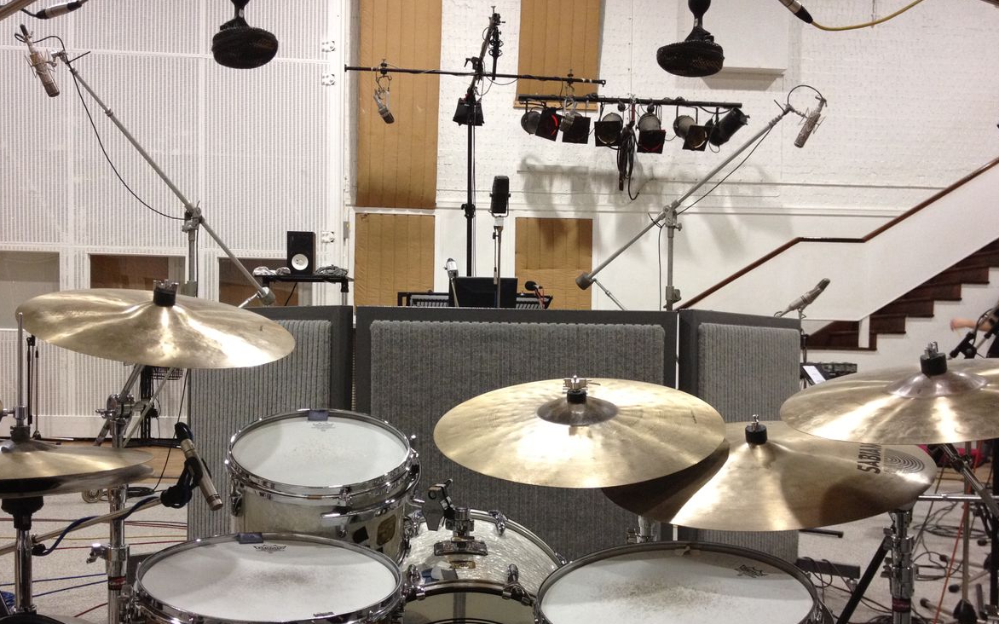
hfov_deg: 51.6
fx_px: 1034
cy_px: 368
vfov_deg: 33.5
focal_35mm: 38
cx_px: 500
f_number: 2.4
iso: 200
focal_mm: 4.28
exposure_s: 1/20
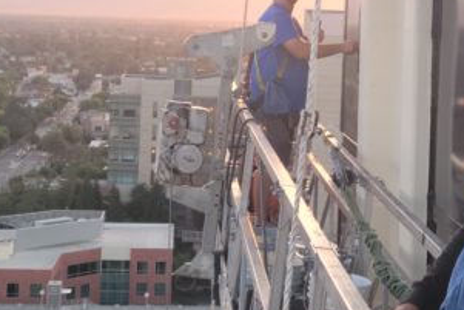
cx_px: 277
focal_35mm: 99
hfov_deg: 20.6
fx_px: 1277
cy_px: 8
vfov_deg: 13.7
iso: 25
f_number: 2
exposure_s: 1/60
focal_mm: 5.9
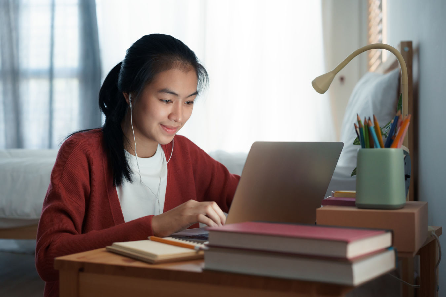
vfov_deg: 24.6
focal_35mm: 55
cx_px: 223
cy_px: 148
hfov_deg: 36.2
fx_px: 681
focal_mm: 55
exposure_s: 1/100
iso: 1600
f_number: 3.2
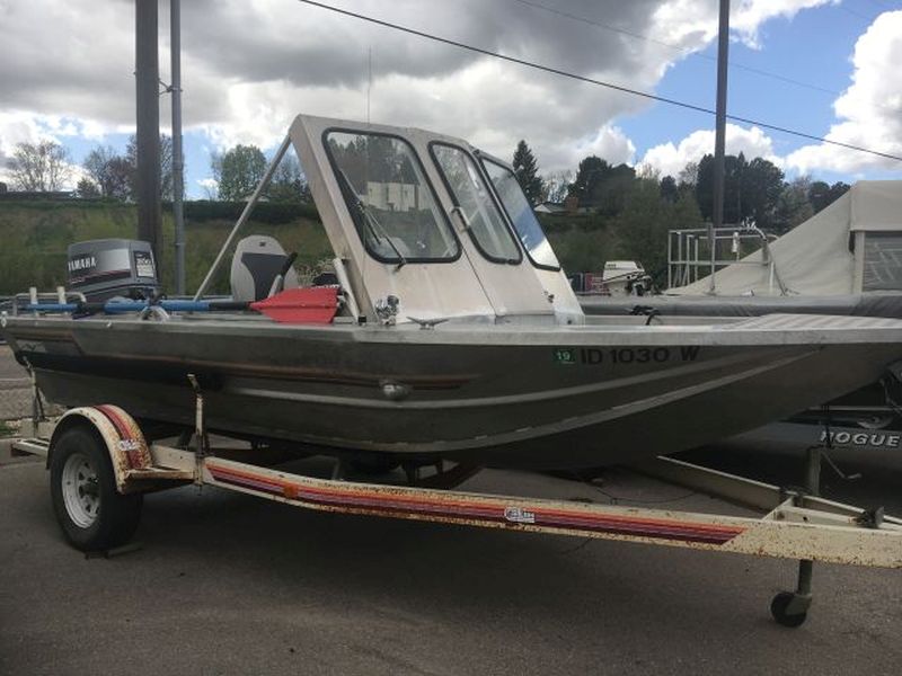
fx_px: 756
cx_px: 451
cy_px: 338
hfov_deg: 61.7
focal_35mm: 29
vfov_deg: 48.2
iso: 25
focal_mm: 4.15
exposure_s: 1/1282
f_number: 2.2
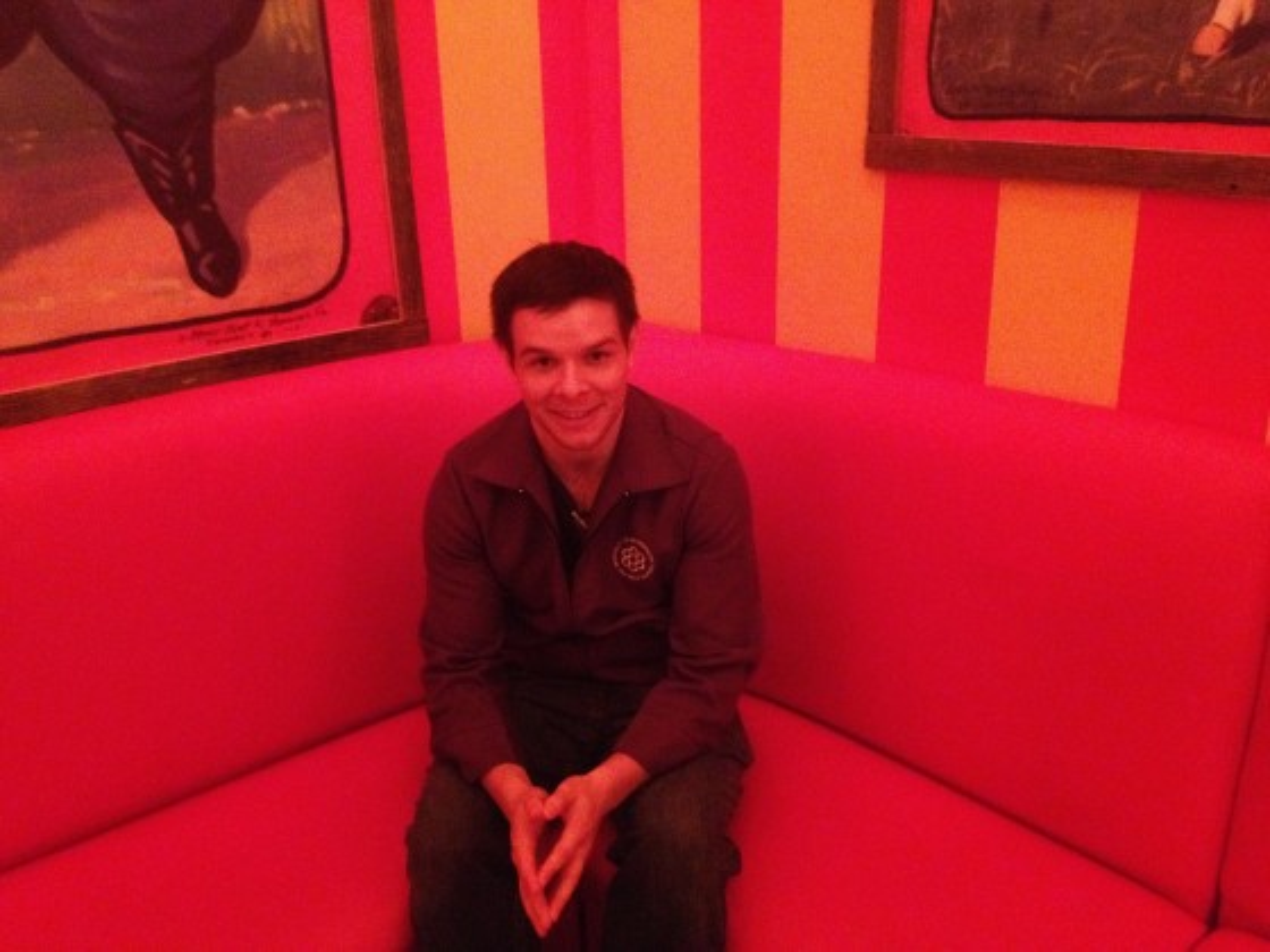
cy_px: 476
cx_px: 635
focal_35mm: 35
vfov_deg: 40.7
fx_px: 1284
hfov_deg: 52.6
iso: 800
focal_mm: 4.28
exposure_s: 1/15
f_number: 2.4
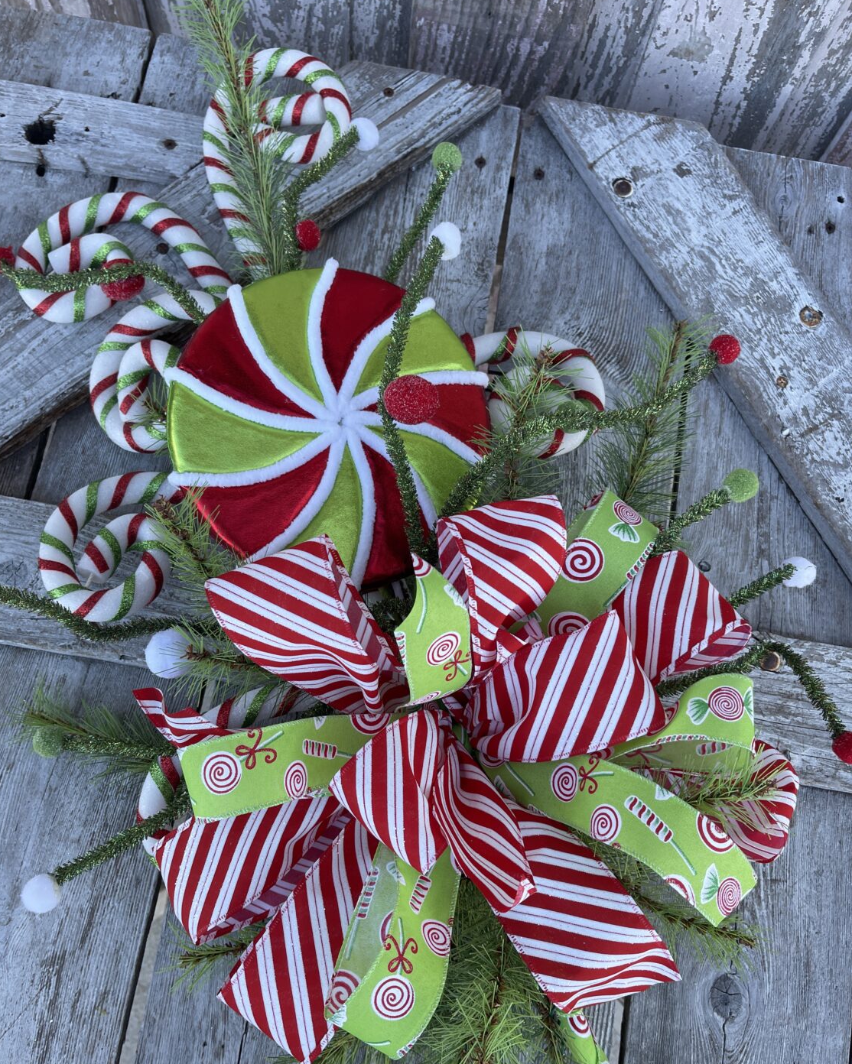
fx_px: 882
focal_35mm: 28
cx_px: 412
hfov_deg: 51.5
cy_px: 564
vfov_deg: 62.2
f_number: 1.6
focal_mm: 5.1
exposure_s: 1/271
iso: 32
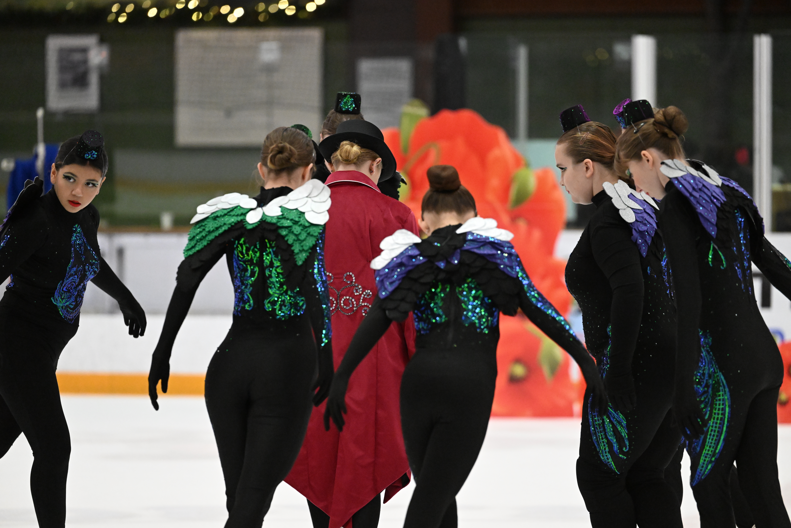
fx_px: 4394
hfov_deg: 10.3
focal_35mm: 200
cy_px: 264
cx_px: 396
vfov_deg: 6.9
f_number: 3.5
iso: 8000
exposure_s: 1/640
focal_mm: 200
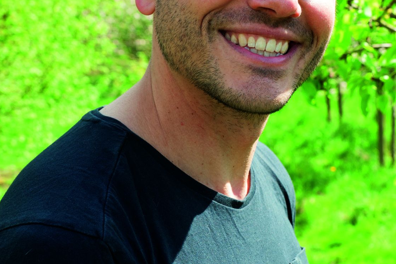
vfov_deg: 15.3
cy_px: 90
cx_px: 234
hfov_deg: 22.8
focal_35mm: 89
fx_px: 979
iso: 800
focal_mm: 50
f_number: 9
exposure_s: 1/400
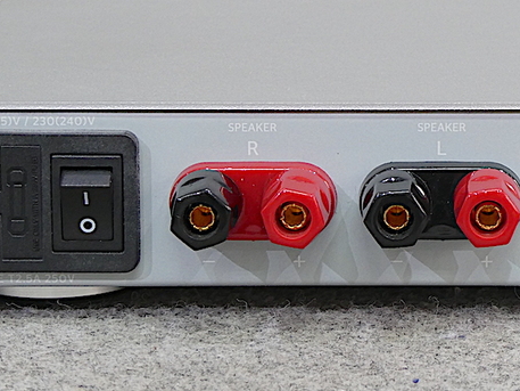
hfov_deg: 13.4
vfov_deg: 10.1
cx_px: 374
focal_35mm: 147
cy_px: 144
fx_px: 2209
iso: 200
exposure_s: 1/10
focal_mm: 12.5
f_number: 4.5
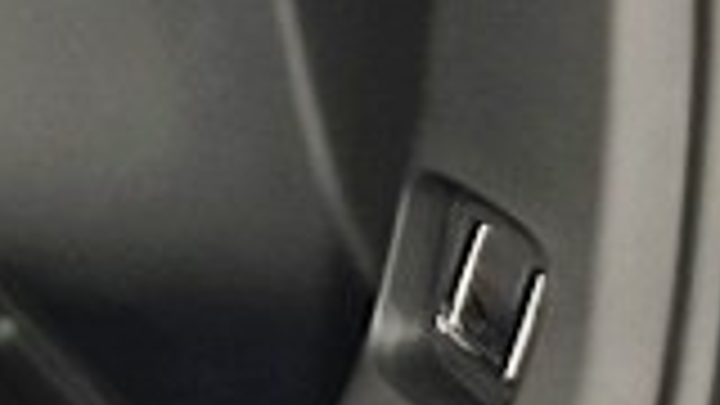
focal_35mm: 167
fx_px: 3188
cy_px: -302
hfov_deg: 9.6
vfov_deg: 7.1
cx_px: -1530
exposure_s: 1/30
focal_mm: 6.86
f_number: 1.78
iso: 1250
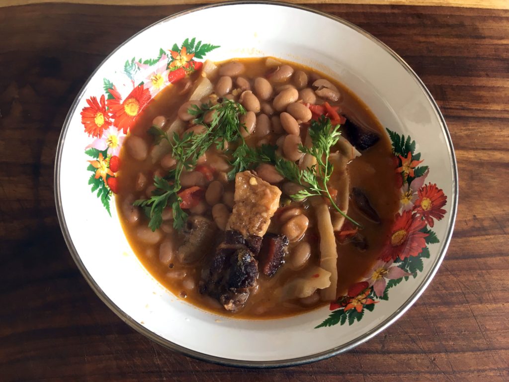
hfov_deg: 61.7
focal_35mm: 29
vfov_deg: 48.2
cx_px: 254
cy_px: 191
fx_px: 426
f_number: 2.2
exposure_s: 1/33
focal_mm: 4.15
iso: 80
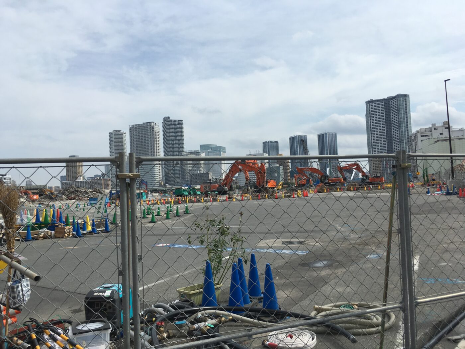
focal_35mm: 29
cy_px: 174
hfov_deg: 61.7
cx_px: 232
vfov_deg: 48.2
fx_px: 390
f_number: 2.2
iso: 25
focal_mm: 4.15
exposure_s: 1/2262
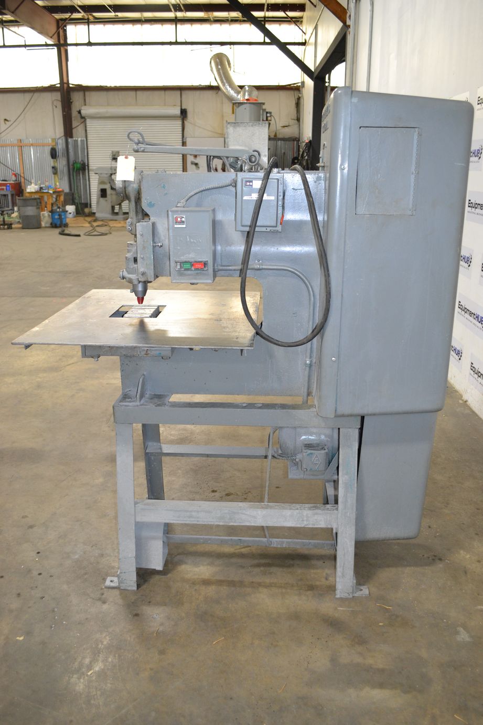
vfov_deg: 61.9
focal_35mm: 30
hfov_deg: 43.6
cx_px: 242
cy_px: 362
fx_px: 604
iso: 900
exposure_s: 1/60
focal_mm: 20
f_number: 3.8
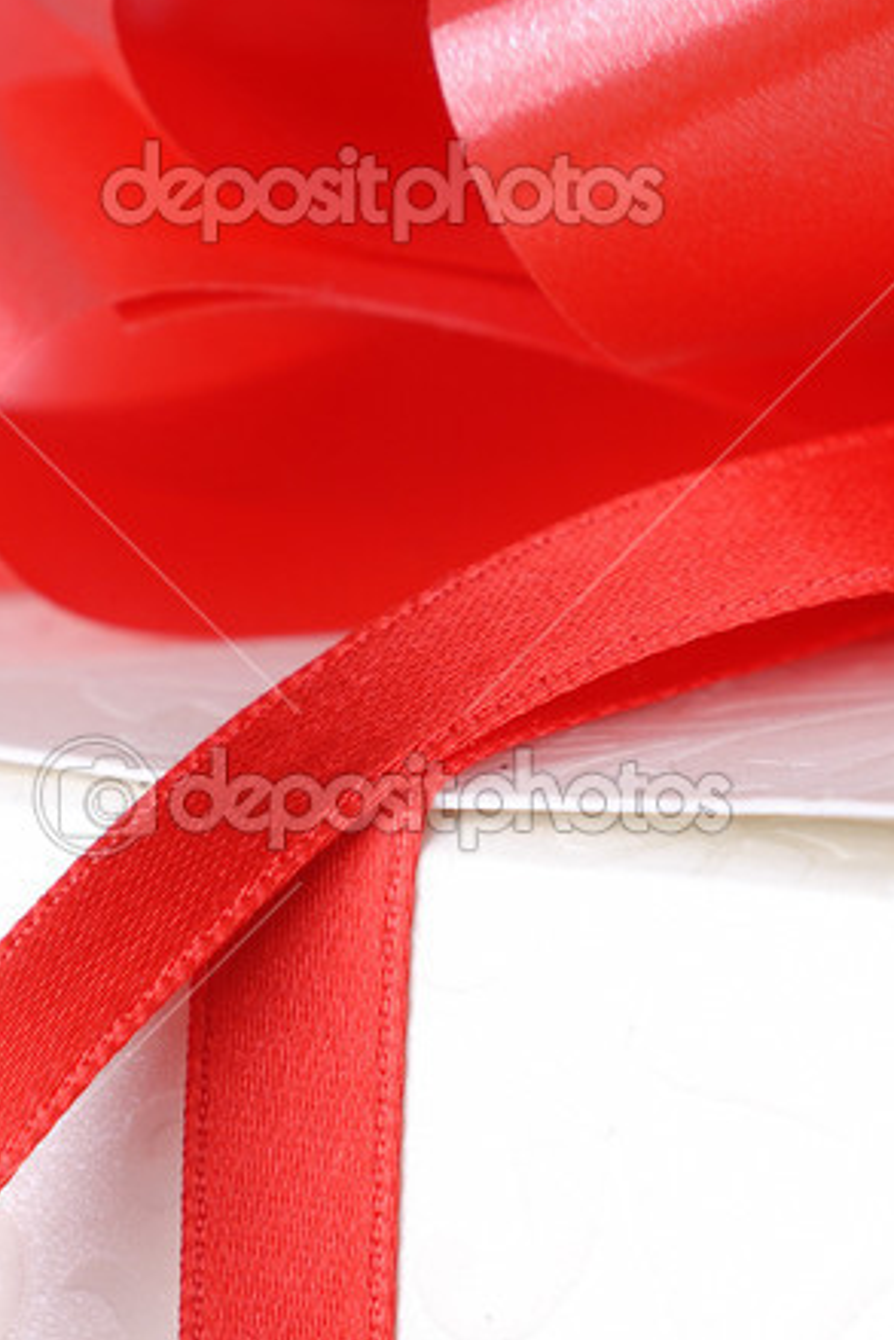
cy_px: 801
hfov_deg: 5.6
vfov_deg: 8.4
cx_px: 383
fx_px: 9118
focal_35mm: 245
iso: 100
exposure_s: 1/100
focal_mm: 70
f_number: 7.1
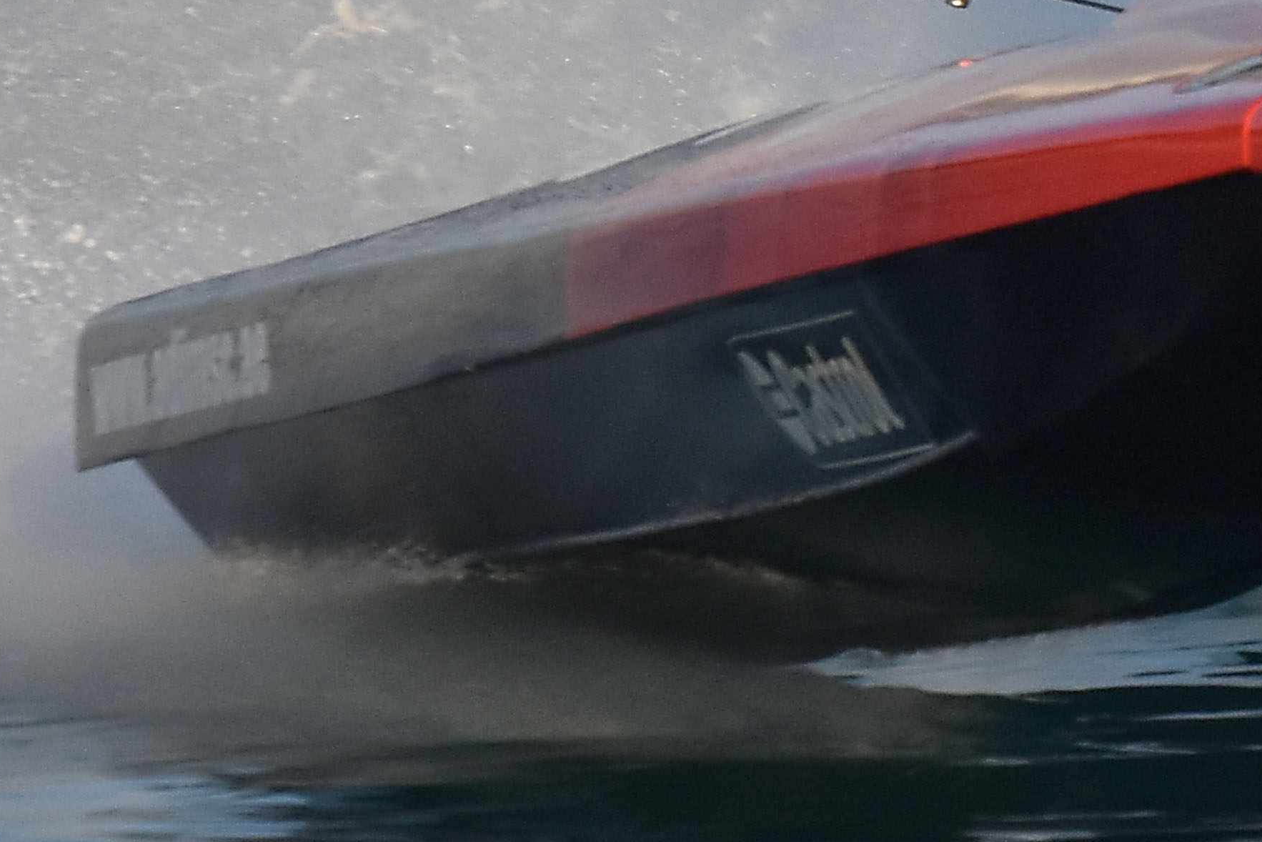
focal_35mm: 2038
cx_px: 1985
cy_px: -289
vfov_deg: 0.7
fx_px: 71450
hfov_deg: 1.0
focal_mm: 400
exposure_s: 1/1600
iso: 640
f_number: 8
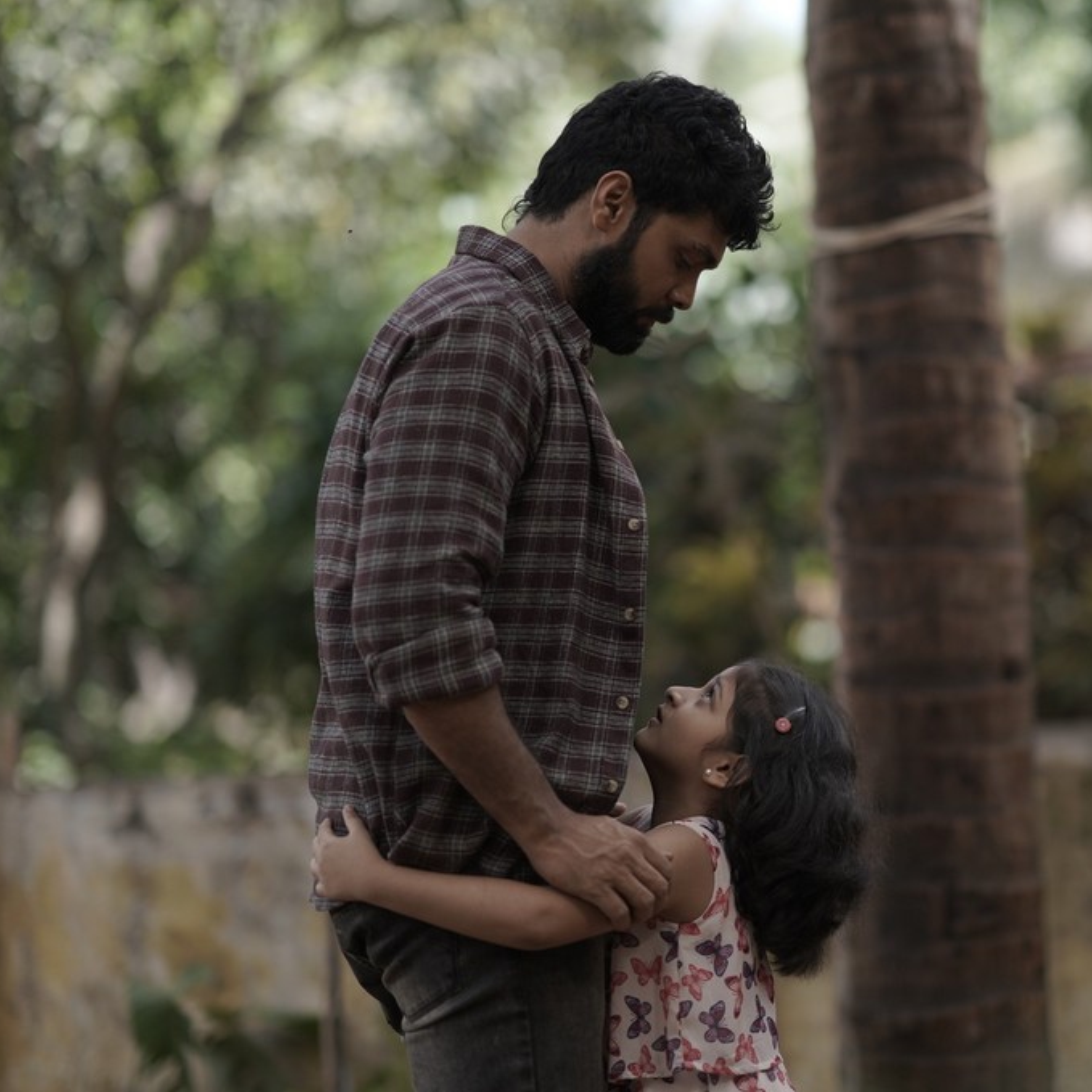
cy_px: 546
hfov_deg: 15.9
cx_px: 791
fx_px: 3890
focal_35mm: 109
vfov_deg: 16.0
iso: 100
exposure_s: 1/1000
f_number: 1.4
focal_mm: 85
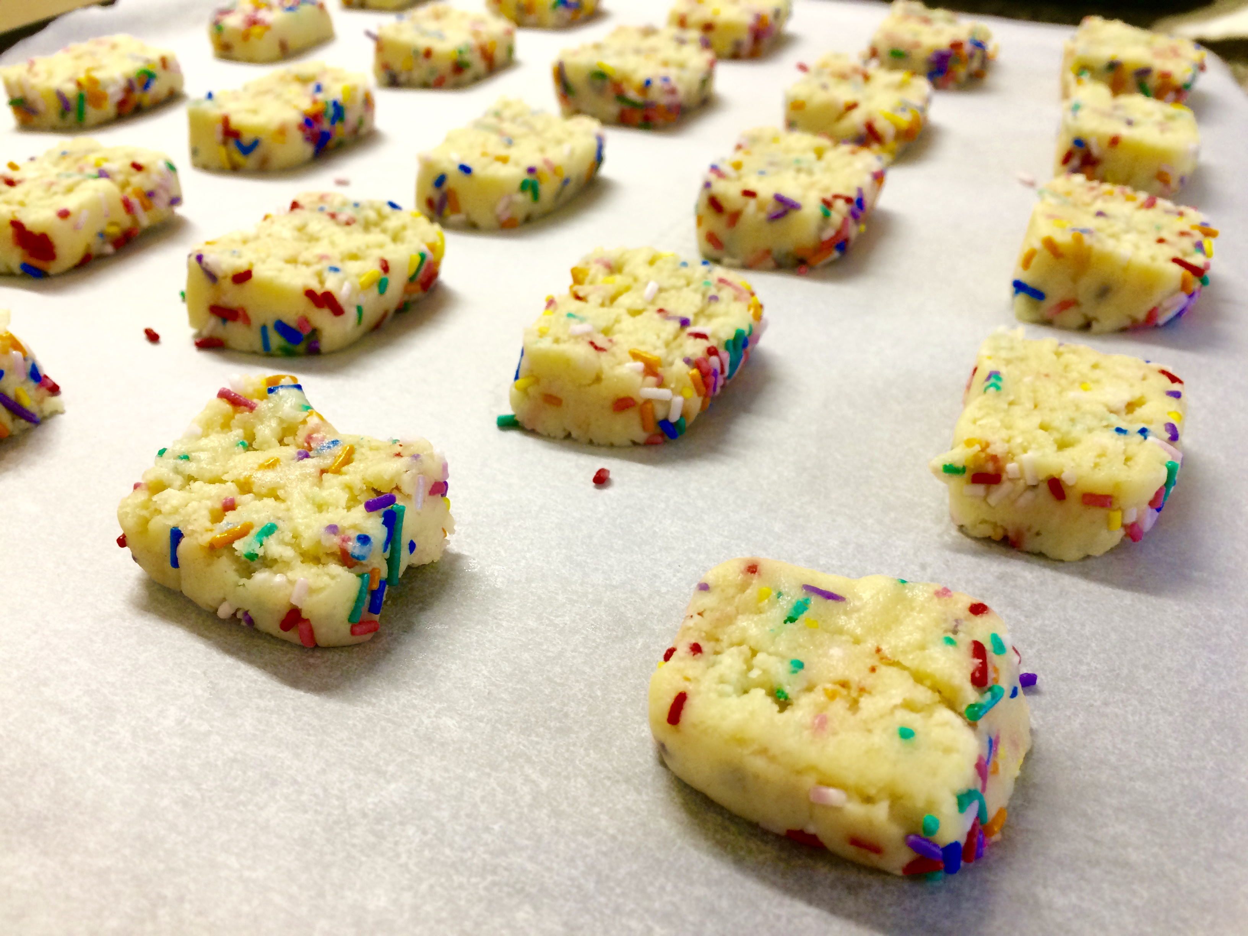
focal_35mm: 29
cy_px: 468
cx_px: 624
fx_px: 1046
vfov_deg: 48.2
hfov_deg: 61.7
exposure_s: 1/33
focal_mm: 4.15
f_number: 2.2
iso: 100
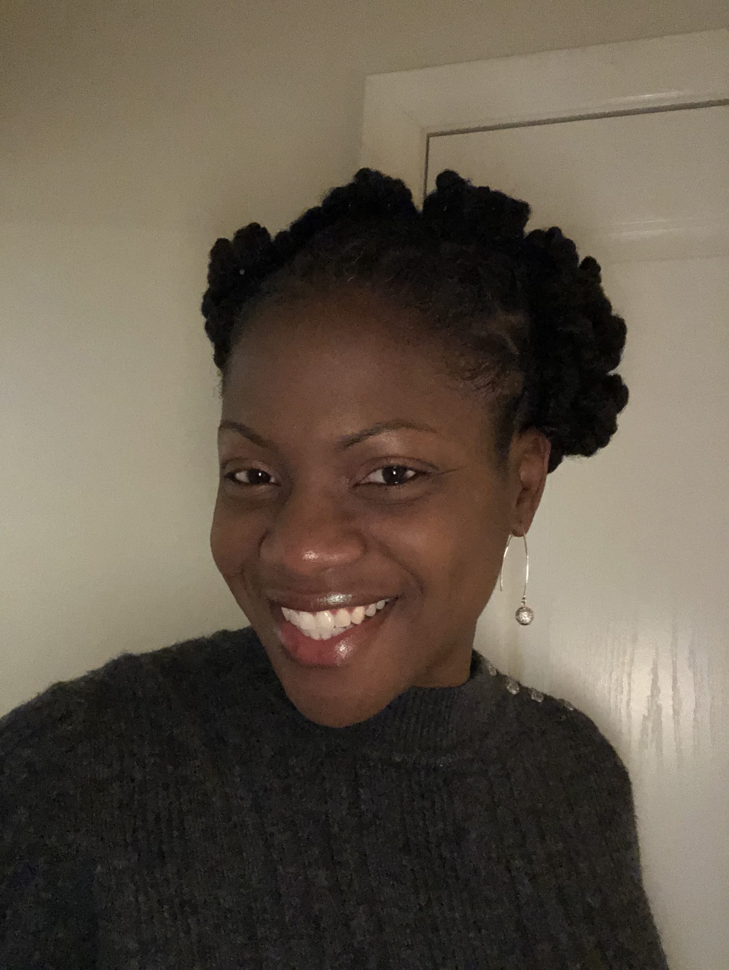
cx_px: 364
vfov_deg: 56.8
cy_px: 485
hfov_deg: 44.2
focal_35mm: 32
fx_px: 898
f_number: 2.2
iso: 1000
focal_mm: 2.87
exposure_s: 1/16
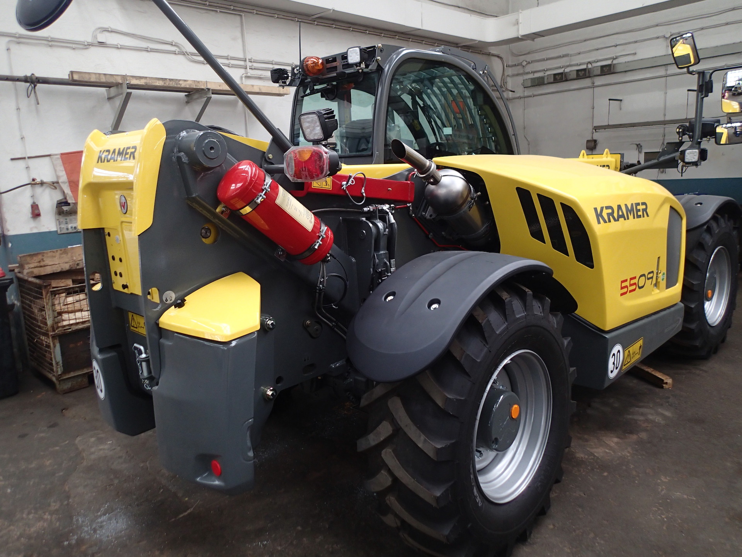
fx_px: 536
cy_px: 278
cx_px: 371
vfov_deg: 54.9
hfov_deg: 69.4
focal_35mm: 25
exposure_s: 1/60
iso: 160
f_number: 2
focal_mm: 4.5
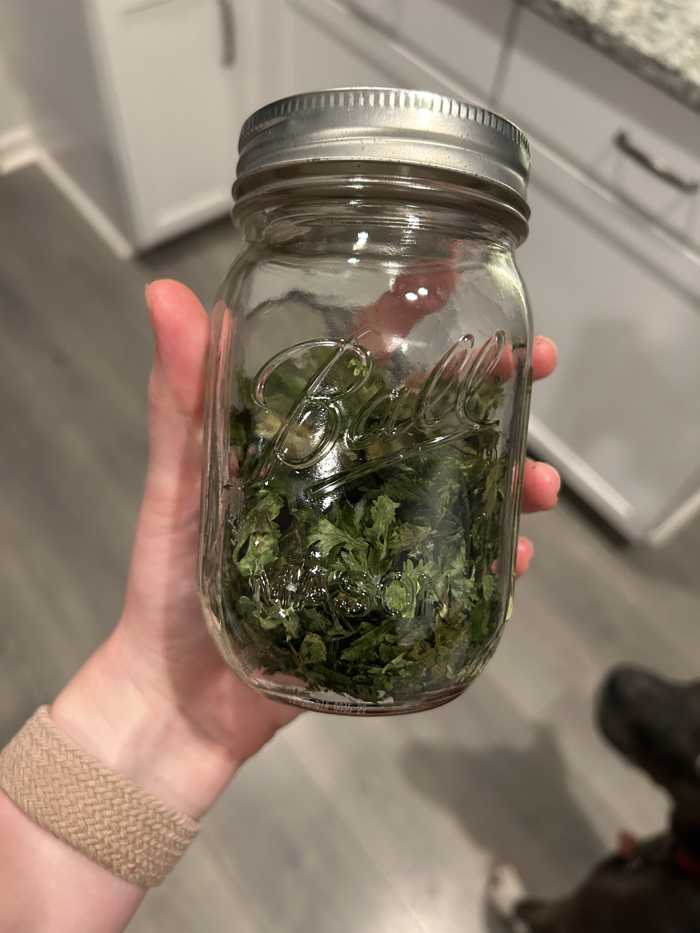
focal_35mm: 26
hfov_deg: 53.1
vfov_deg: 67.3
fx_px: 701
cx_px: 350
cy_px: 466
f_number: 1.5
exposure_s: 1/60
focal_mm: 5.7
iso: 400
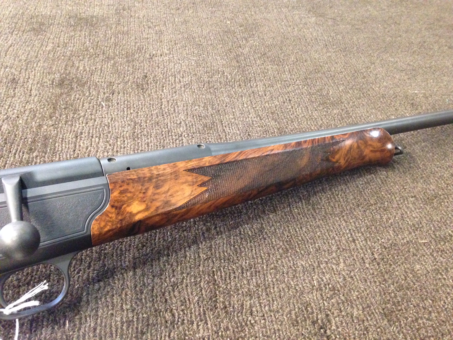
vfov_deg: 42.9
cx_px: 226
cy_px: 170
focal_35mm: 33
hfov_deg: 55.4
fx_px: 432
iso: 640
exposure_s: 1/15
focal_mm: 4.12
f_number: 2.4
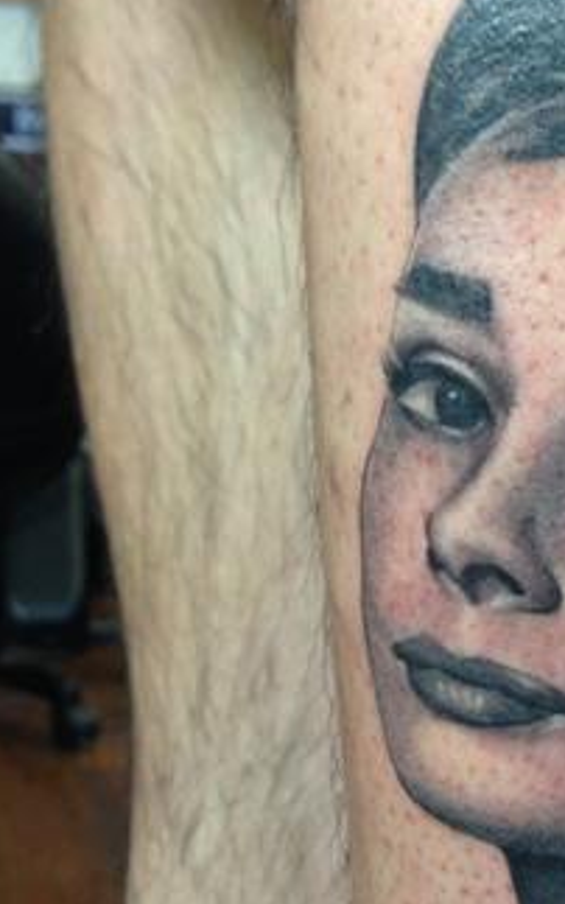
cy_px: 591
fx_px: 1601
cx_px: 601
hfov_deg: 19.3
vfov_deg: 31.3
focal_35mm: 65
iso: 125
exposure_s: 1/20
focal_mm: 4.12
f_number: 2.4
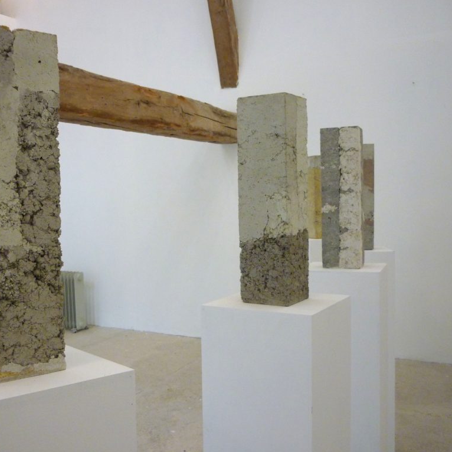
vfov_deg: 42.8
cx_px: 171
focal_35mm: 39
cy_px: 226
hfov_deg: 42.5
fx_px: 576
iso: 250
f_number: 2.8
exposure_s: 1/30
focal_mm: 5.5
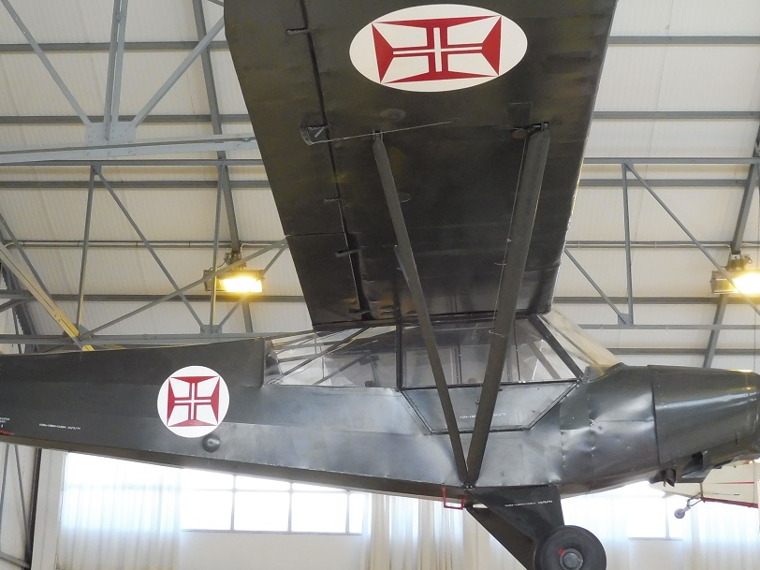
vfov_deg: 22.5
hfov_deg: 29.7
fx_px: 1427
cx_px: 296
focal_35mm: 65
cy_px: 219
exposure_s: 1/60
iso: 400
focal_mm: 7.9
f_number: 4.1
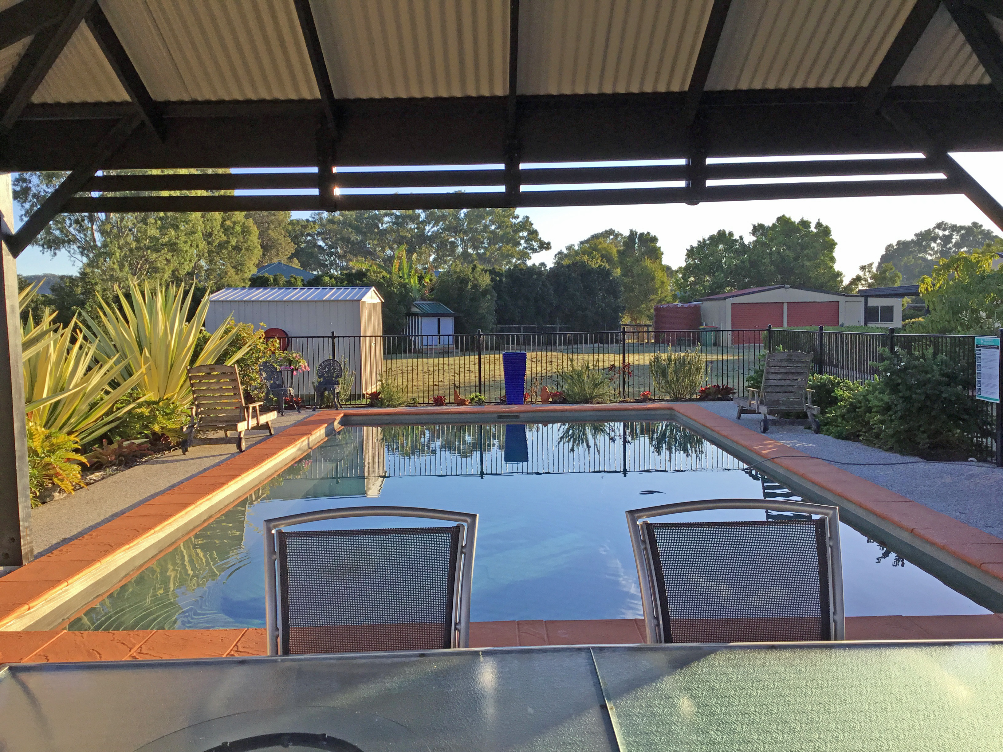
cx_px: 502
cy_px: 376
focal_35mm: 31
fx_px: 898
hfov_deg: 58.4
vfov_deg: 45.4
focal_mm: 3.3
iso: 25
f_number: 2.4
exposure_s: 1/448
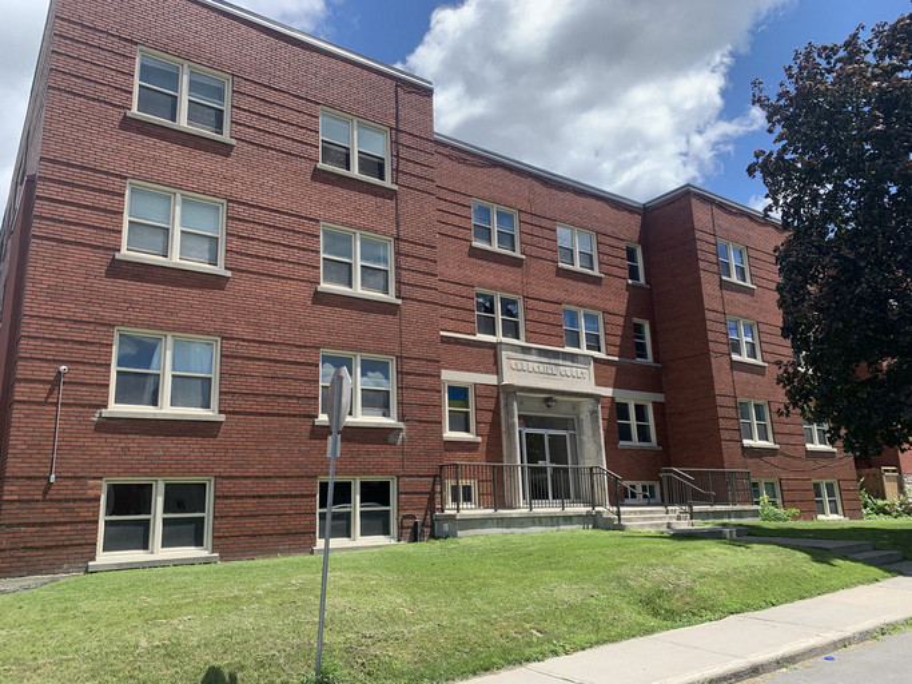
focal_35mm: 26
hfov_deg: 67.3
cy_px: 342
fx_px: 685
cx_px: 456
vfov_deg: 53.0
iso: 25
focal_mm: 4.25
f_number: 1.8
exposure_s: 1/1560
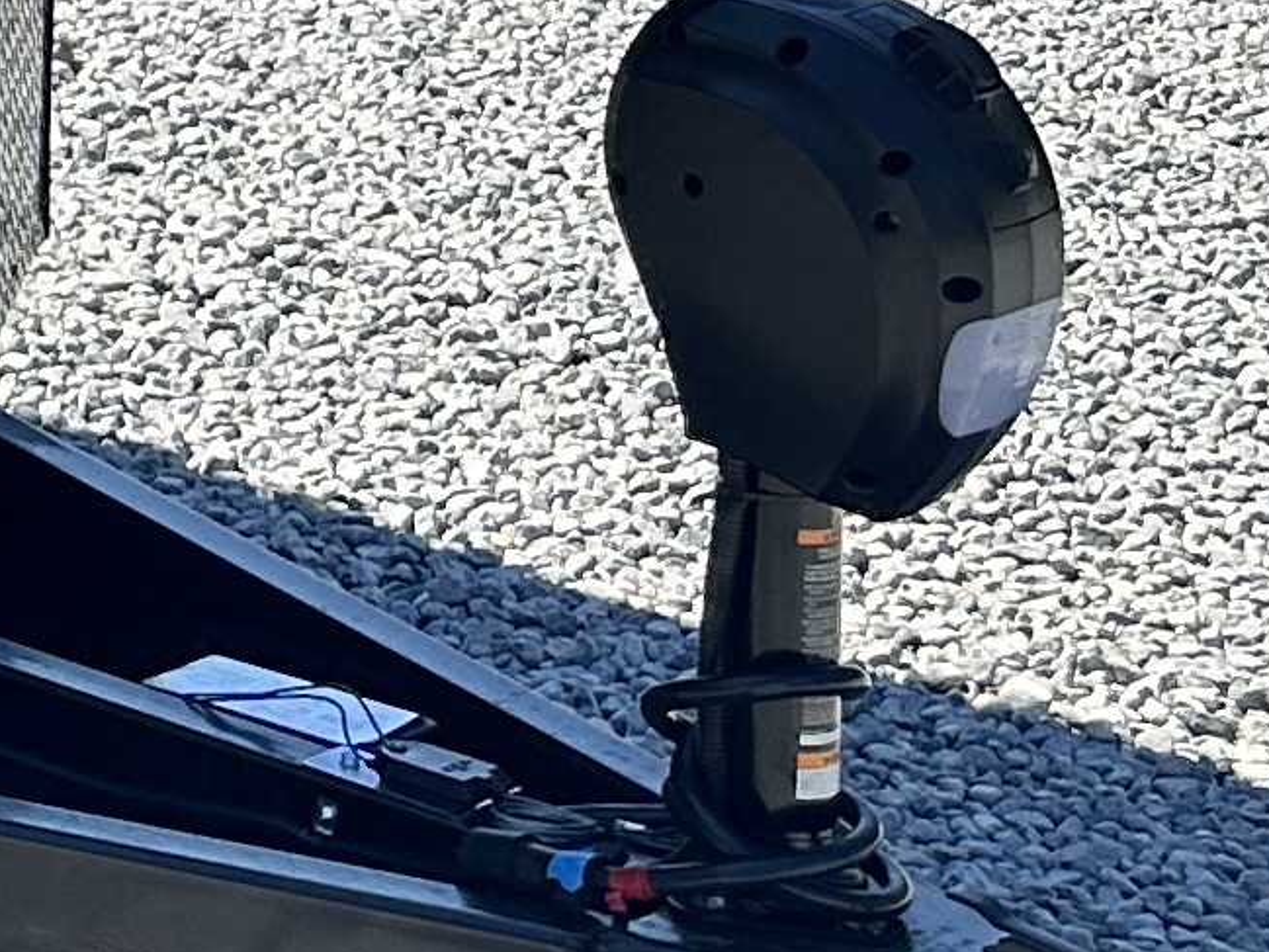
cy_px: -899
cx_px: -1770
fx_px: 5463
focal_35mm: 149
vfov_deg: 9.4
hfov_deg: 11.1
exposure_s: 1/3155
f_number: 1.78
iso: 80
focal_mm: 6.86
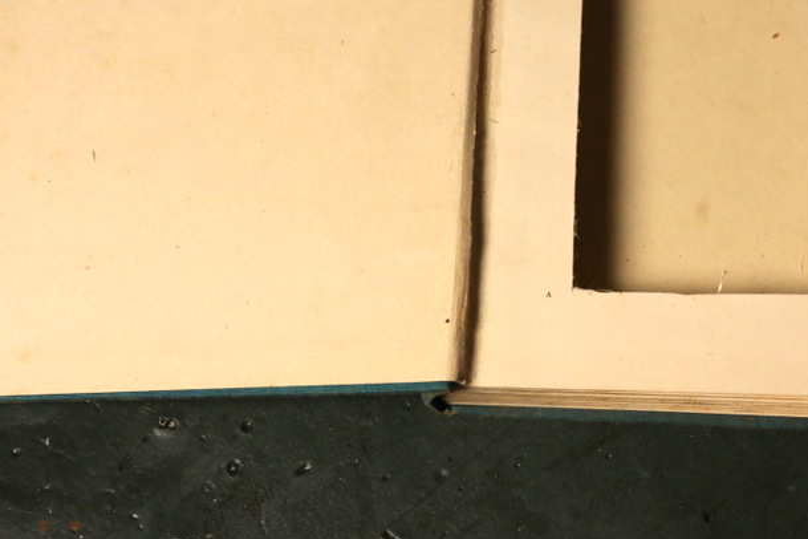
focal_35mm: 65
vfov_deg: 20.7
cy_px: 106
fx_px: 1459
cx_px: 616
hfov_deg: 30.4
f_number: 9
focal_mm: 22
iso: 800
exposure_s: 1/40
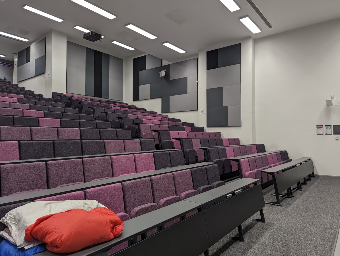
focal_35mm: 24
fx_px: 236
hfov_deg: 71.5
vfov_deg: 56.9
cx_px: 170
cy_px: 128
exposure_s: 1/50
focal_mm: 6.81
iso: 78
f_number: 1.85
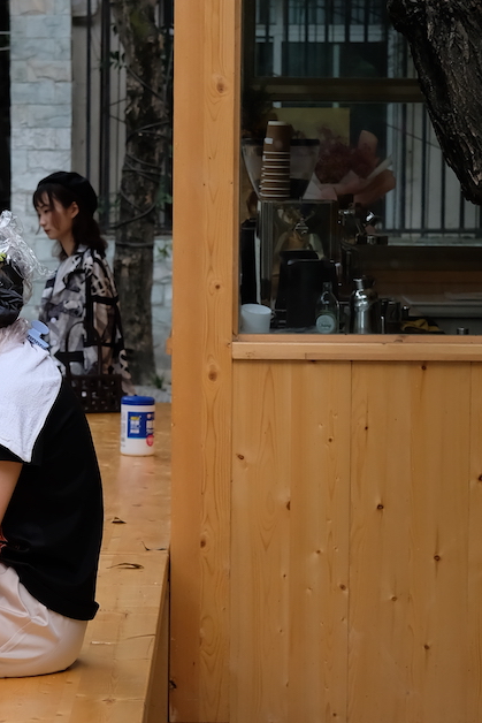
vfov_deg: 12.7
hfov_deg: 8.5
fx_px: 3251
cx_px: 155
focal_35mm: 162
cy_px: 348
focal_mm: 35
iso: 400
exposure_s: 1/280
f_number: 4
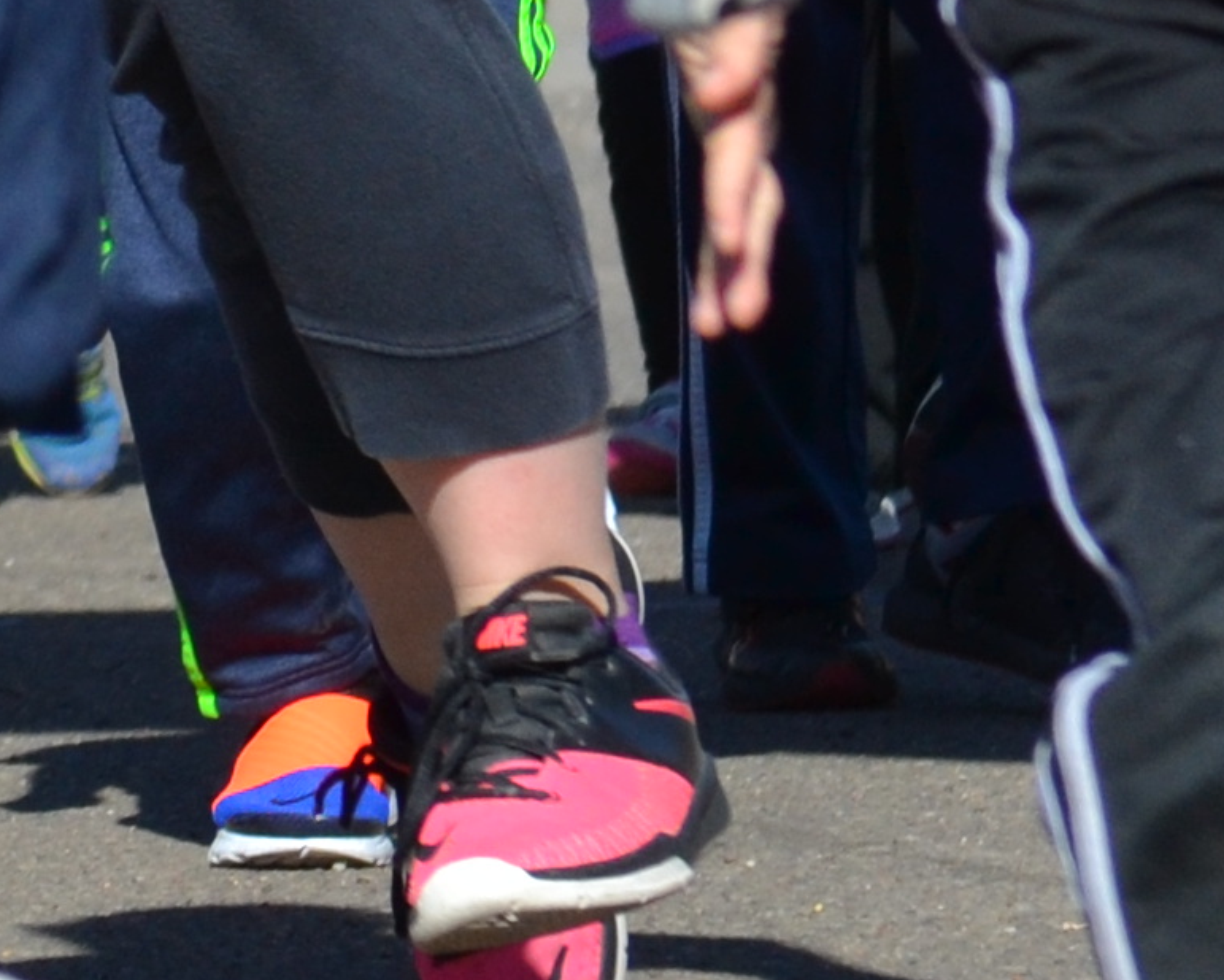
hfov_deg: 3.0
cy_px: -502
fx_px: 22854
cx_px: -1584
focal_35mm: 631
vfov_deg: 2.5
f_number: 6.3
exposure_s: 1/1600
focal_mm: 75
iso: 400
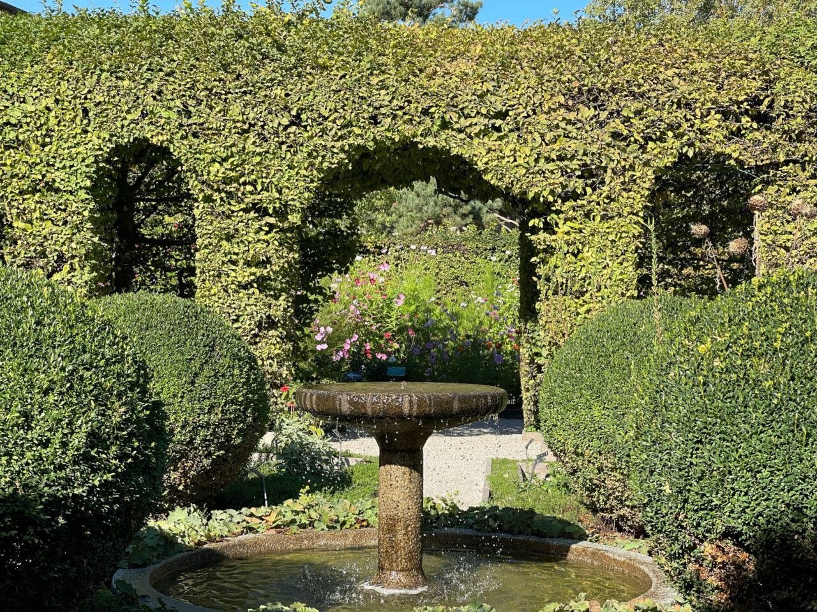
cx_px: 408
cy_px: 306
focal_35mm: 64
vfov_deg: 22.9
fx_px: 1511
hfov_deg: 30.3
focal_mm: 7.5
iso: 20
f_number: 2.2
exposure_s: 1/475
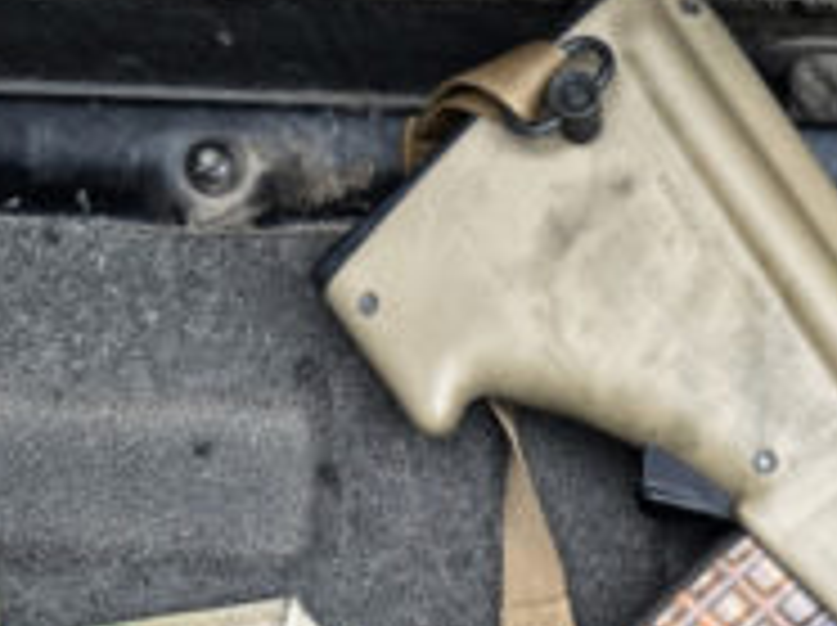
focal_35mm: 84
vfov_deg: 16.3
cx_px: 963
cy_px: 878
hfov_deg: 21.8
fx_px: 2028
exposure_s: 1/121
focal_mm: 5.7
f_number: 1.5
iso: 40
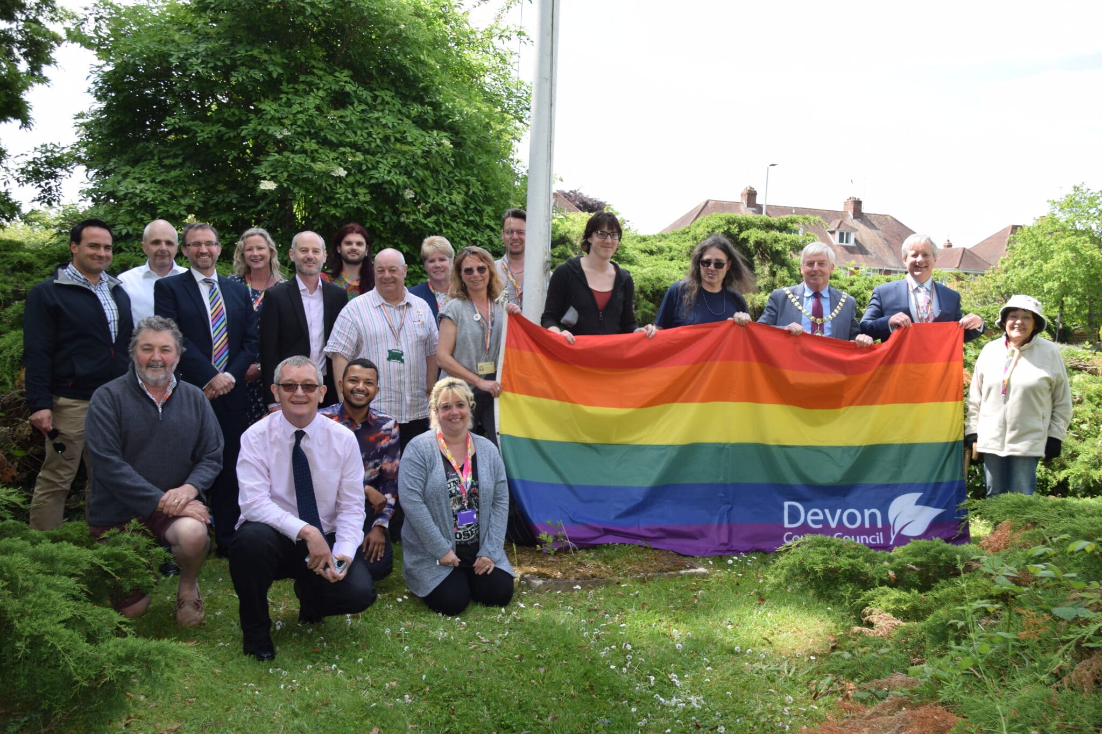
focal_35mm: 33
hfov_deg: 57.2
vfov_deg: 40.0
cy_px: 367
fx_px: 1010
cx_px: 551
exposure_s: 1/160
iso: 100
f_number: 6.3
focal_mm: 22
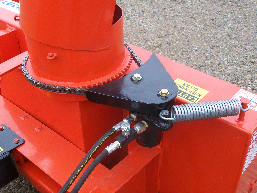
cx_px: 128
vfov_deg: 32.2
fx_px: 334
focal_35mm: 45
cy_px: 96
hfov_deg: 42.1
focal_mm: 7.6
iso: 64
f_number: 3
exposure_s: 1/100
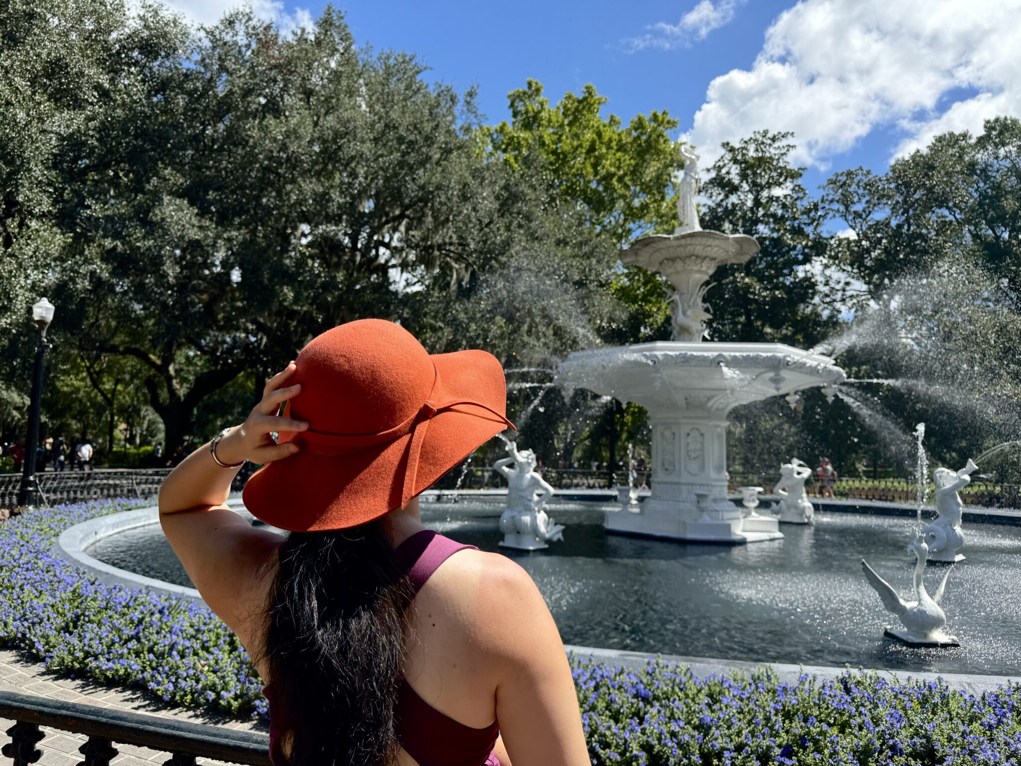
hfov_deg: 71.6
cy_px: 383
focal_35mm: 24
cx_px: 510
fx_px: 708
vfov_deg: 56.8
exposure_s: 1/1980
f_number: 1.78
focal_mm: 6.76
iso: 80
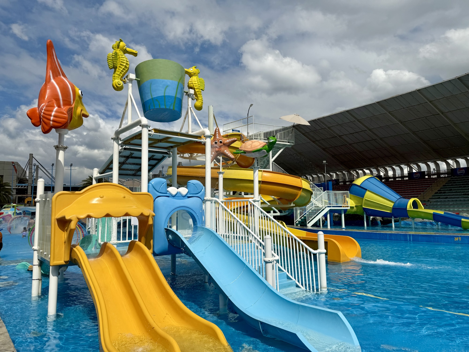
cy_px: 176
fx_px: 325
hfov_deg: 71.6
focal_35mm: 24
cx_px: 234
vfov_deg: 56.8
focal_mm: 6.76
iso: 80
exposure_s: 1/14286
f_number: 1.78
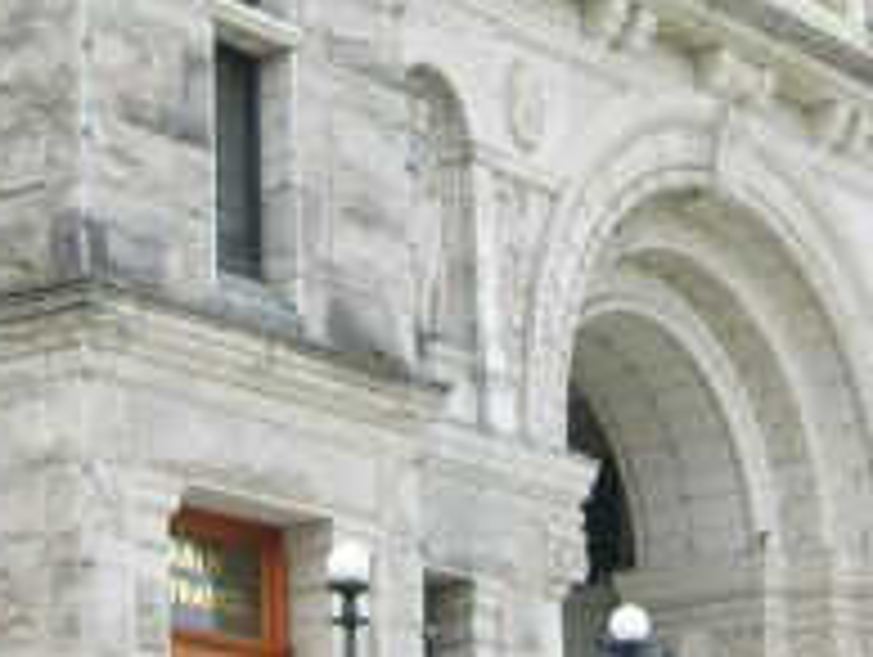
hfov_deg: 14.6
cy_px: 106
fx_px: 3409
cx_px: 400
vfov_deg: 11.0
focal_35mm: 135
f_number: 2.8
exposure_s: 1/350
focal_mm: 7.4
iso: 50
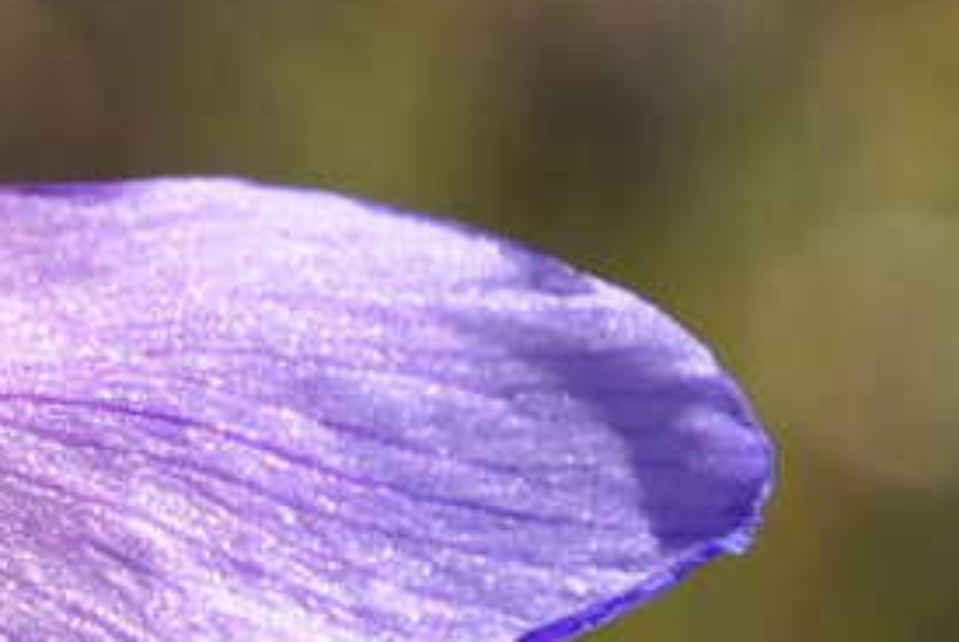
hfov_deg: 2.7
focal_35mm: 752
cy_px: 269
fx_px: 20052
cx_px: -642
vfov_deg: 1.8
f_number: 10
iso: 200
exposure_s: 1/250
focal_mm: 85
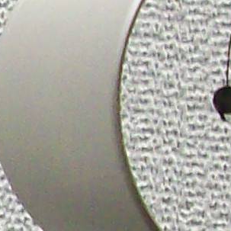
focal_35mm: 330
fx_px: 2491
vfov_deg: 5.3
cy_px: 226
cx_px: -512
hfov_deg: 5.0
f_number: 2.8
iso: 160
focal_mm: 6.2
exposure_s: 1/17.2
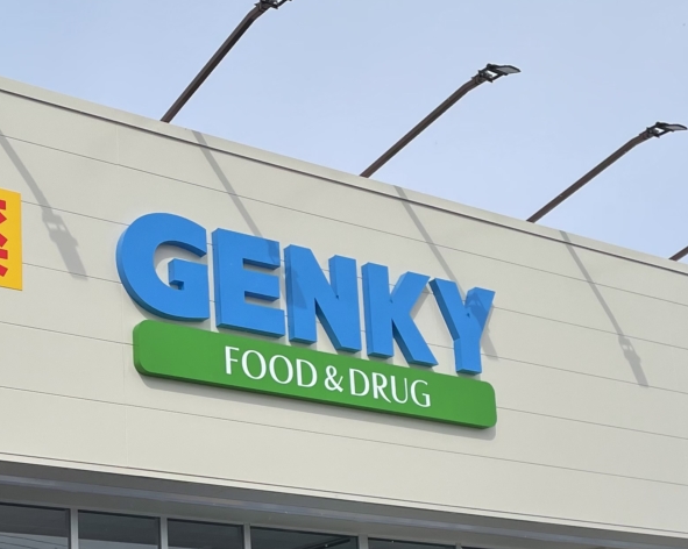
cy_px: 504
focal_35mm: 66
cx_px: 148
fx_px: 1343
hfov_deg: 28.2
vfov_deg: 22.5
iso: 32
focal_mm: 4.2
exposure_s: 1/7299
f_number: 1.6
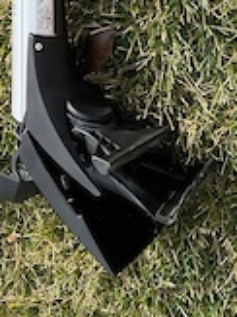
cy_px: -459
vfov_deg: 12.1
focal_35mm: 128
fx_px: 1170
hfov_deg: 11.4
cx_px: -25
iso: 32
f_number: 1.6
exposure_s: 1/940
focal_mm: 4.2
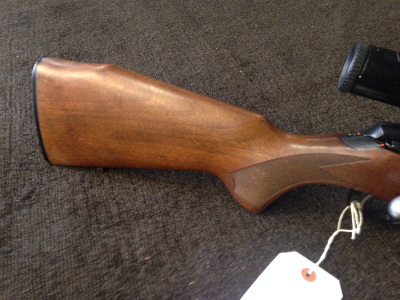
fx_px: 381
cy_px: 150
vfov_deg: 42.9
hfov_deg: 55.4
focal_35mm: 33
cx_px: 200
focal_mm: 4.12
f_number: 2.4
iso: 320
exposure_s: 1/20
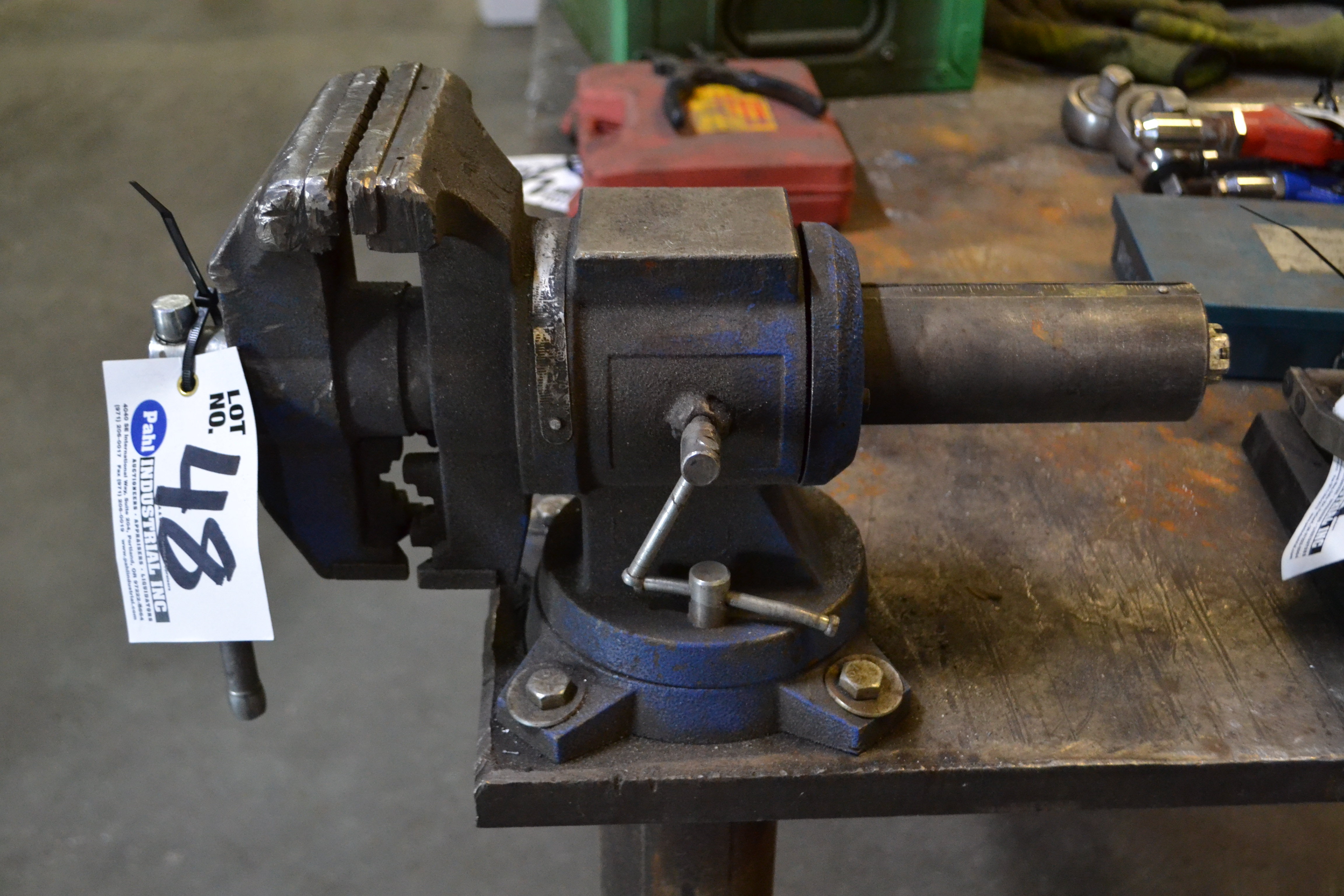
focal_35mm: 39
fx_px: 1456
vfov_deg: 34.2
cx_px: 672
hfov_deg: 49.6
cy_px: 448
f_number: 4.2
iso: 2500
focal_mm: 26
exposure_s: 1/60
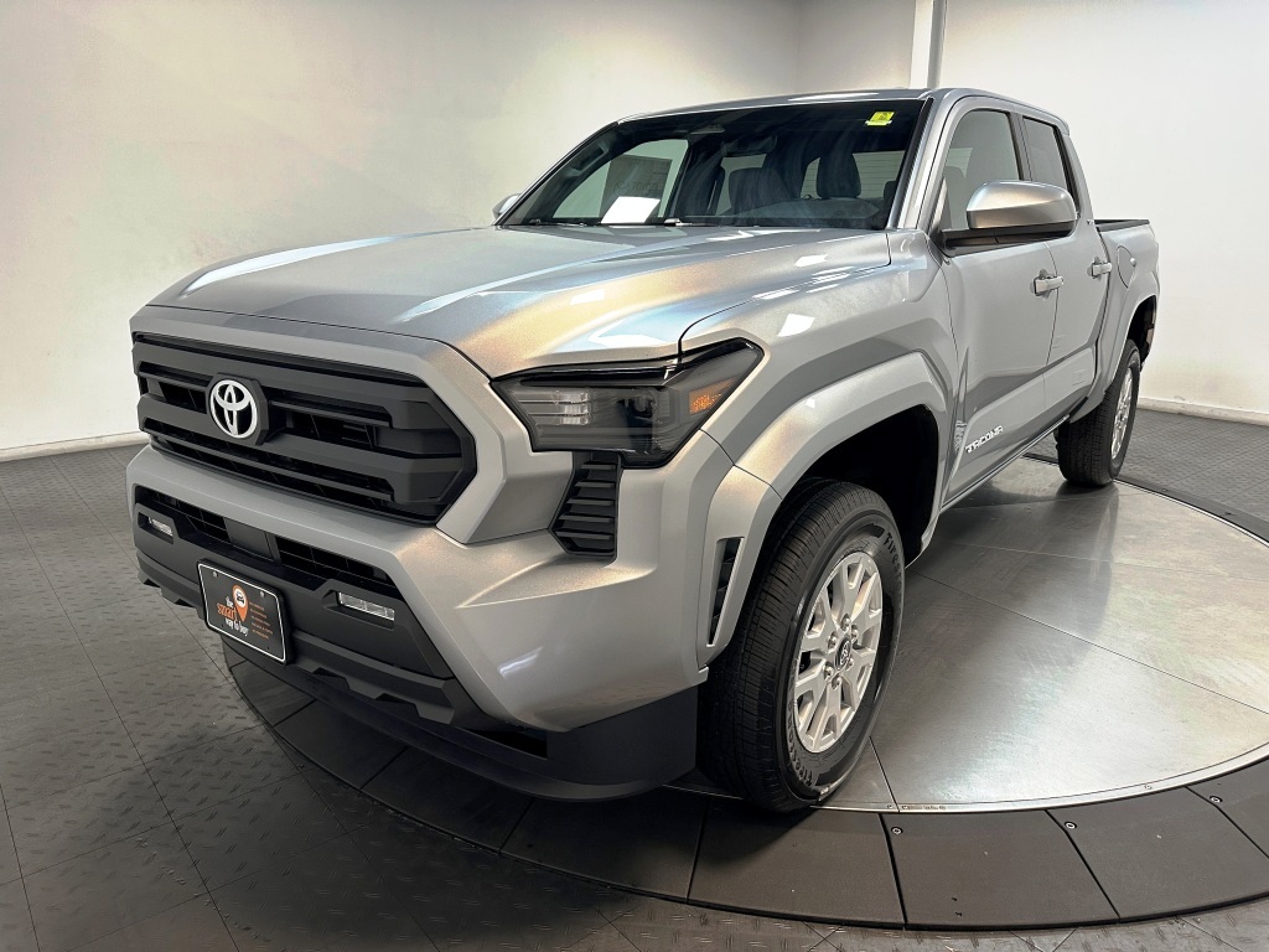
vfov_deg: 56.8
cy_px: 476
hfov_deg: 71.6
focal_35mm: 24
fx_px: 880
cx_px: 634
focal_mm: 6.86
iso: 250
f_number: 1.78
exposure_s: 1/60
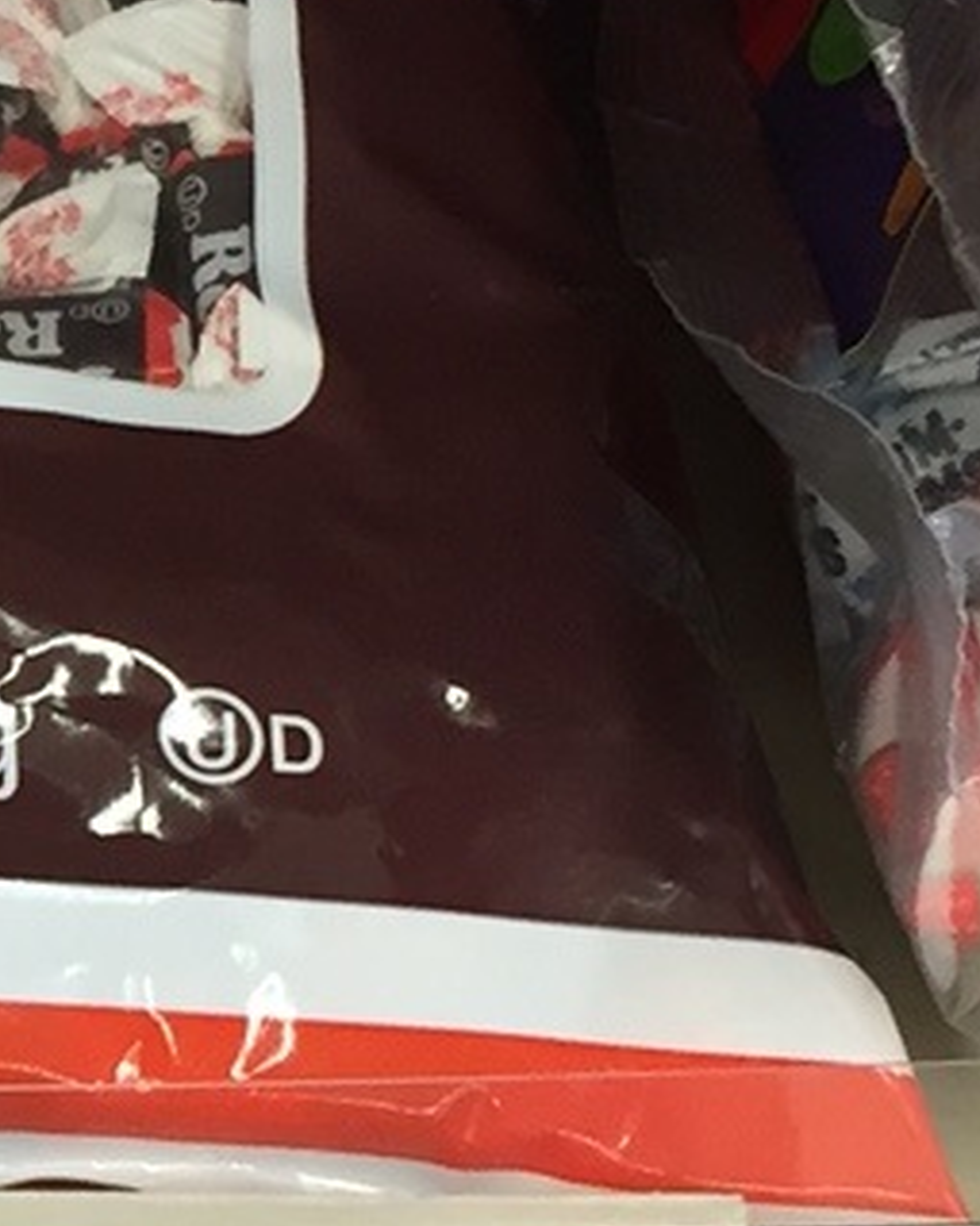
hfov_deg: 10.3
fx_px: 5260
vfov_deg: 13.3
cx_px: -507
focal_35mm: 145
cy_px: 803
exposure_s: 1/30
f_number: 2.2
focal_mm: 4.15
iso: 64
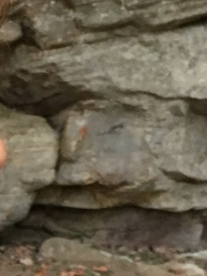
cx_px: -43
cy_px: 368
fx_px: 1125
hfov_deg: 10.3
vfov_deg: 13.5
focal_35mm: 141
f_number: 2.2
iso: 125
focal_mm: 4.15
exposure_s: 1/30
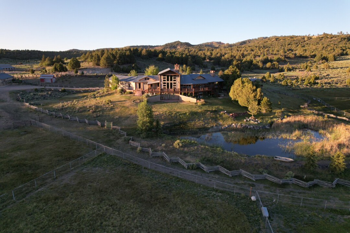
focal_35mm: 22
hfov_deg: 78.6
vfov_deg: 57.3
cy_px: 116
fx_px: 214
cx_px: 175
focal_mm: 8.38
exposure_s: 1/25
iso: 100
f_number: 2.8
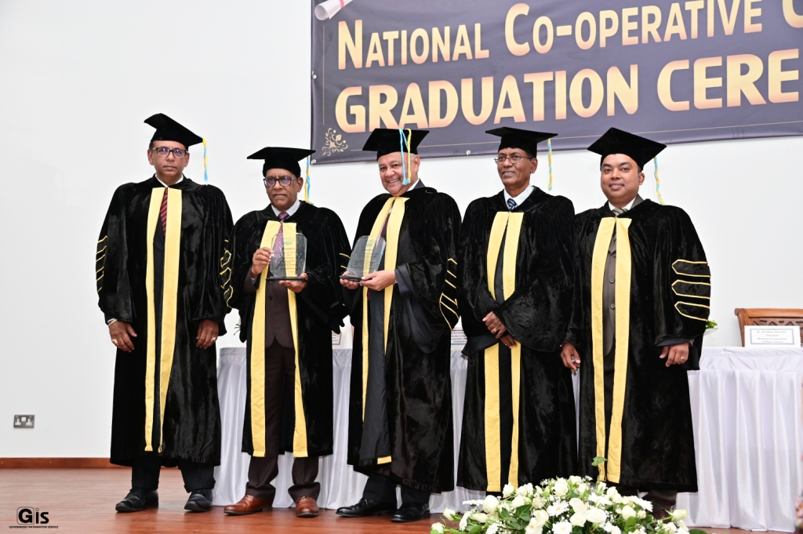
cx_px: 402
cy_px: 267
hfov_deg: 41.1
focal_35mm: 48
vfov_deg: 28.0
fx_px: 1070
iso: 2000
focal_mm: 48
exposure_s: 1/200
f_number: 5.6
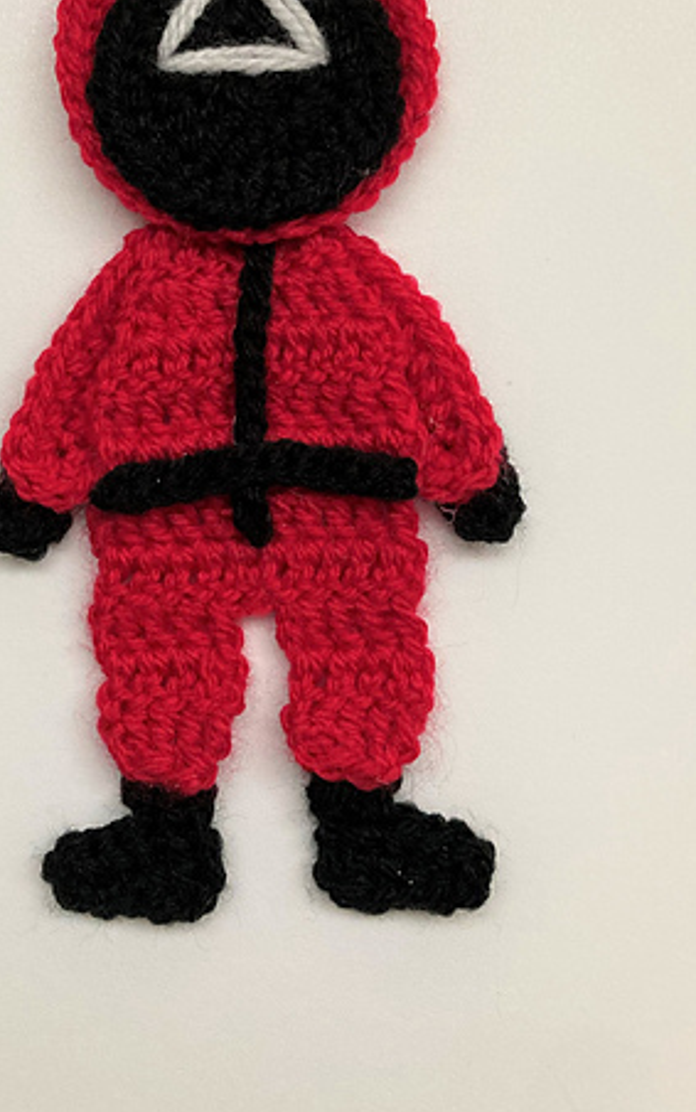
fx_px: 1273
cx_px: 295
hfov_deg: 30.5
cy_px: 349
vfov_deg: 46.3
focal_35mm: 42
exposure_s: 1/60
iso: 250
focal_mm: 3.99
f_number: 1.8
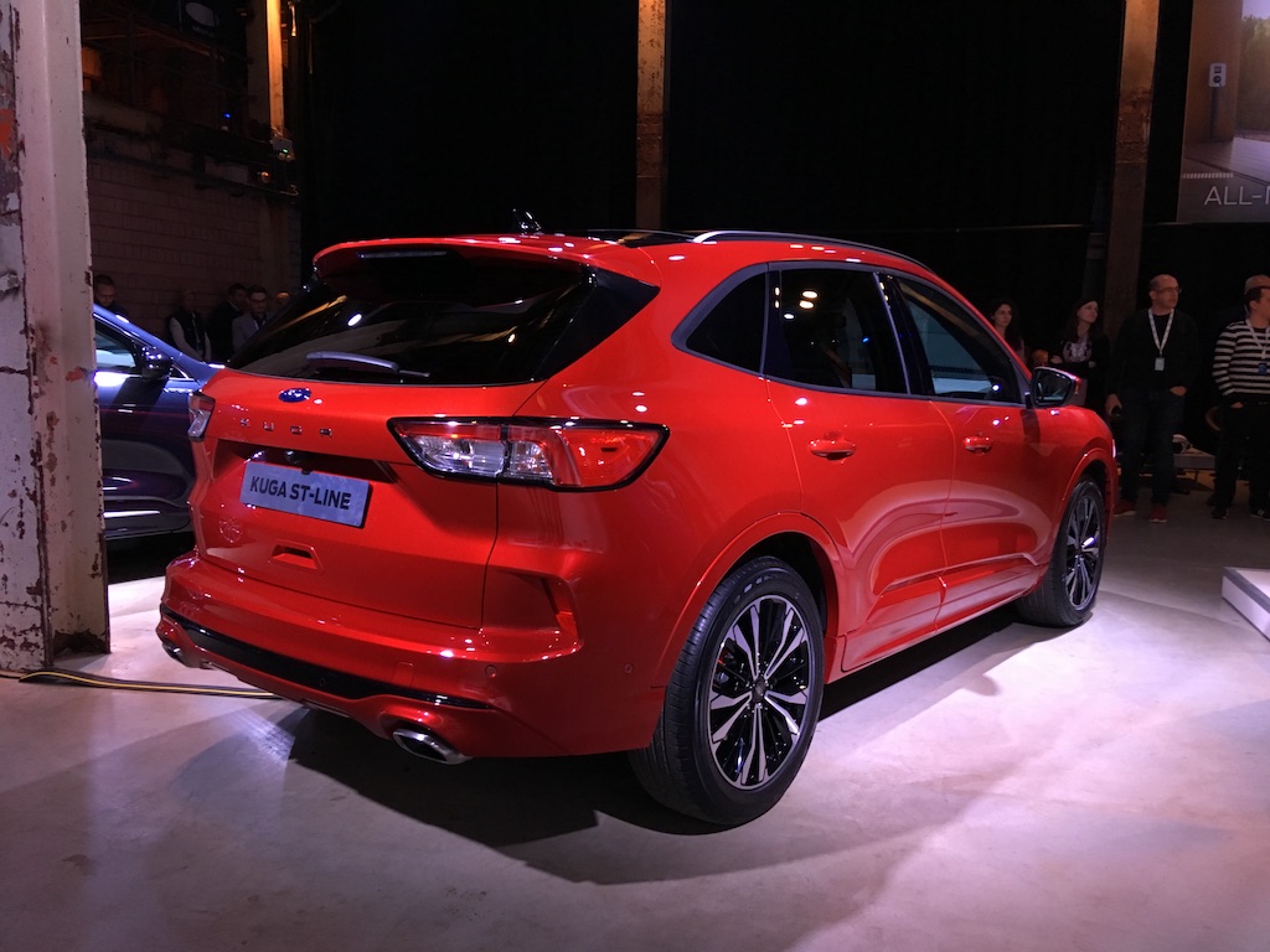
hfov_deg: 61.7
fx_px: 1064
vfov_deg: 48.2
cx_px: 635
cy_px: 476
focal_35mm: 29
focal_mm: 4.15
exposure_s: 1/33
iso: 160
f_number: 2.2
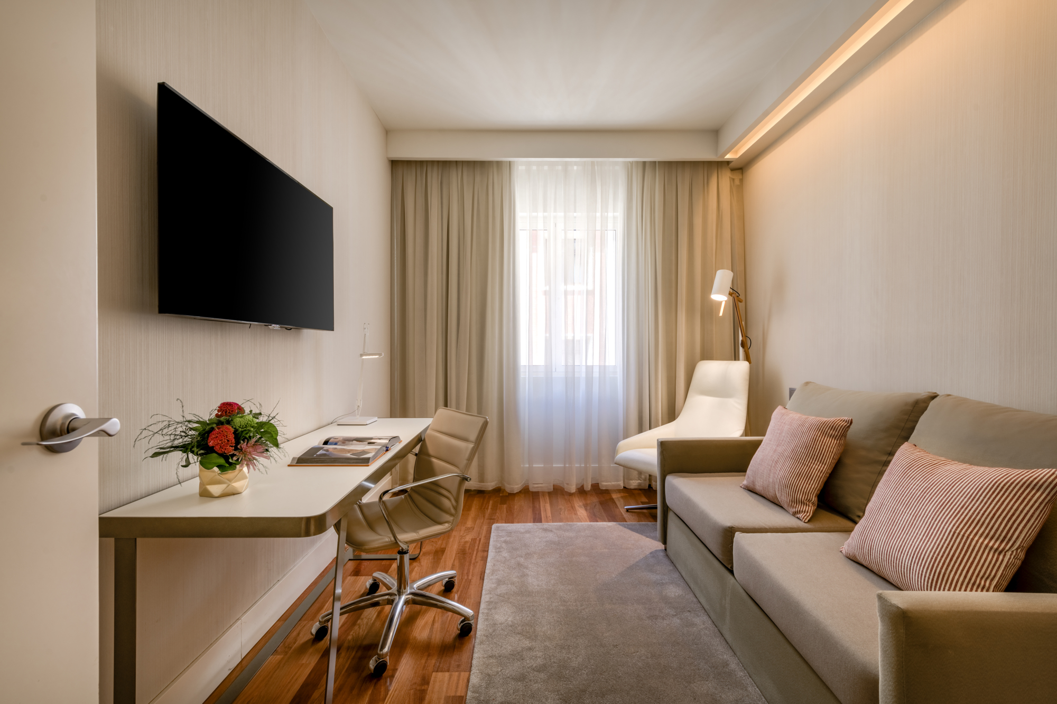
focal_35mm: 16
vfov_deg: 73.7
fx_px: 470
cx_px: 528
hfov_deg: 96.7
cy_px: 352
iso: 64
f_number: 11
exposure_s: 1/40
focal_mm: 16
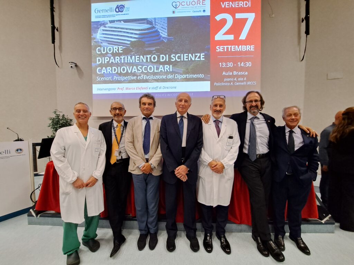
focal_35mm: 13
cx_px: 177
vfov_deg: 89.9
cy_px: 132
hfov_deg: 106.2
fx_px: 133
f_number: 2.2
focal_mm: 1.74
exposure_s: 1/25
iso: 200
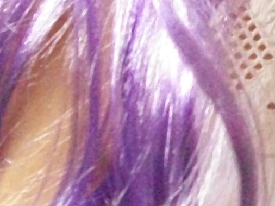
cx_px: 428
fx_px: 1302
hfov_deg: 11.5
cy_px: -293
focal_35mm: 164
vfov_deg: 8.3
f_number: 2.9
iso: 631
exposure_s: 1/8
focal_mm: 5.7
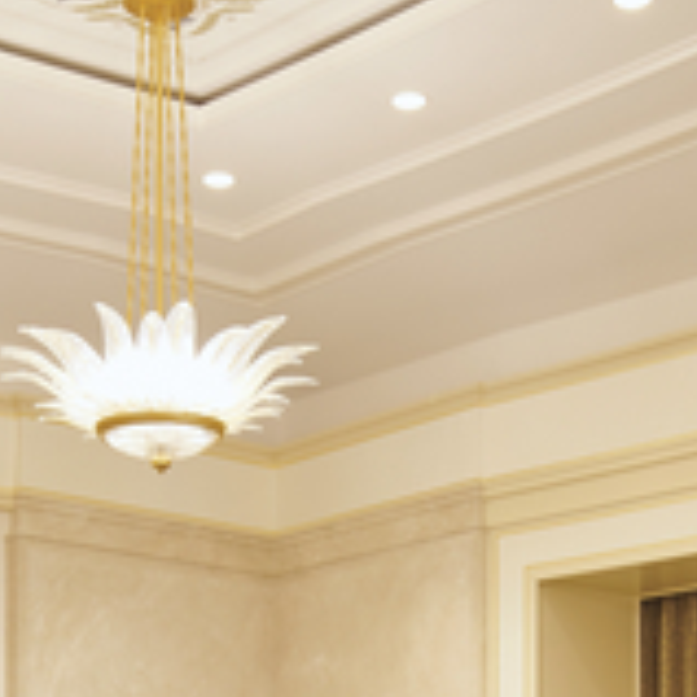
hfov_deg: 21.4
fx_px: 1845
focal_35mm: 81
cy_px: 870
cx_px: 338
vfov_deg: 19.9
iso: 100
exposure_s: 1
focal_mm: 19
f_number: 11
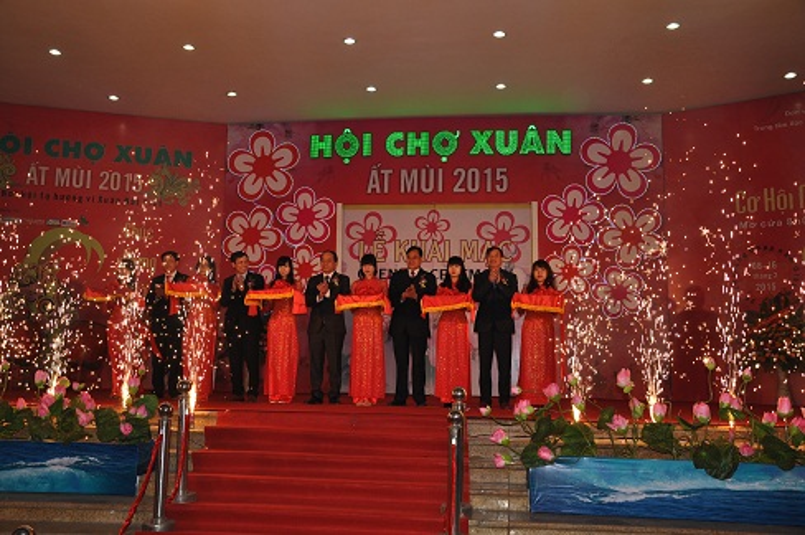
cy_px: 268
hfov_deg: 57.3
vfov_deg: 39.9
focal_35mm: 33
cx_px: 402
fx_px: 737
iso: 200
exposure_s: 1/200
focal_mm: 22
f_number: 5.6
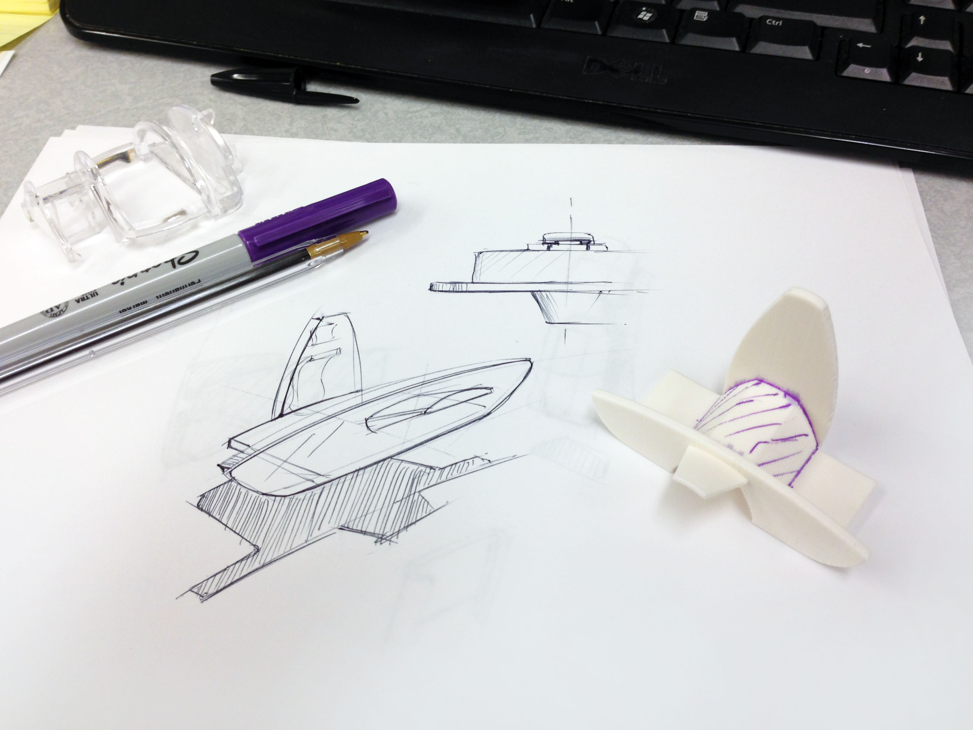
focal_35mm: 33
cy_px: 365
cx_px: 486
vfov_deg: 42.9
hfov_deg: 55.4
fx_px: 928
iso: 50
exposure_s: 1/20
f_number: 2.4
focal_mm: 4.13
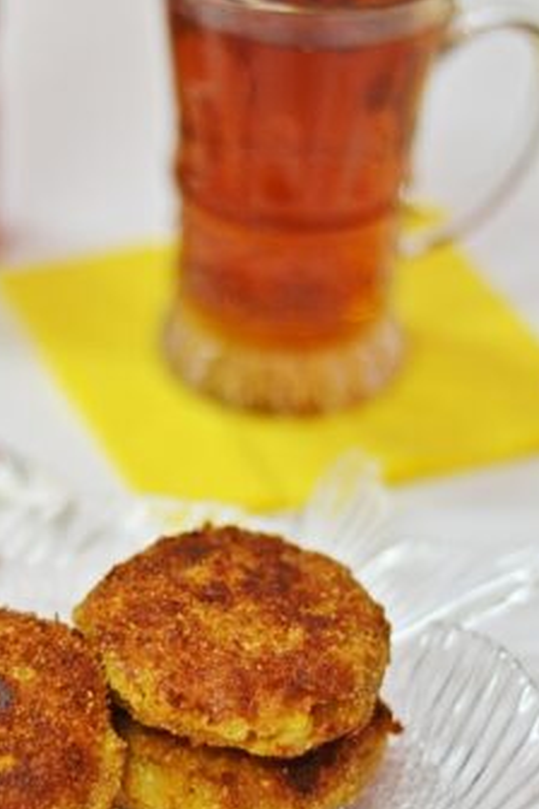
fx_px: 2785
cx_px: 128
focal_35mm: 124
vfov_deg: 16.5
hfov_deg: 11.0
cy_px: 528
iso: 450
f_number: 1.8
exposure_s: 1/60
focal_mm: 50
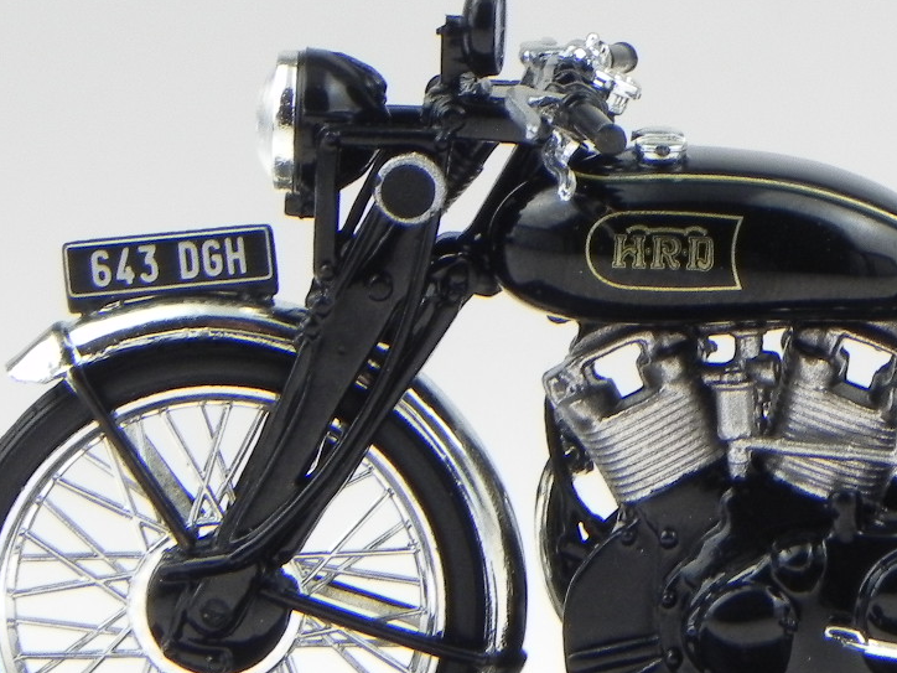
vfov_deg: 4.2
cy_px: 429
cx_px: 840
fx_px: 9277
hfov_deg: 5.5
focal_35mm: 358
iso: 198
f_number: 8
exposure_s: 1/21.4
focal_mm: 28.8
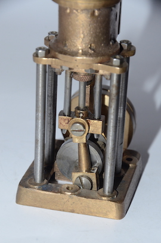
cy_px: 122
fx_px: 1062
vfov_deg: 13.1
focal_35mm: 158
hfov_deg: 8.7
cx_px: 80
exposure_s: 1/60
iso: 1000
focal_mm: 105
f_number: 11
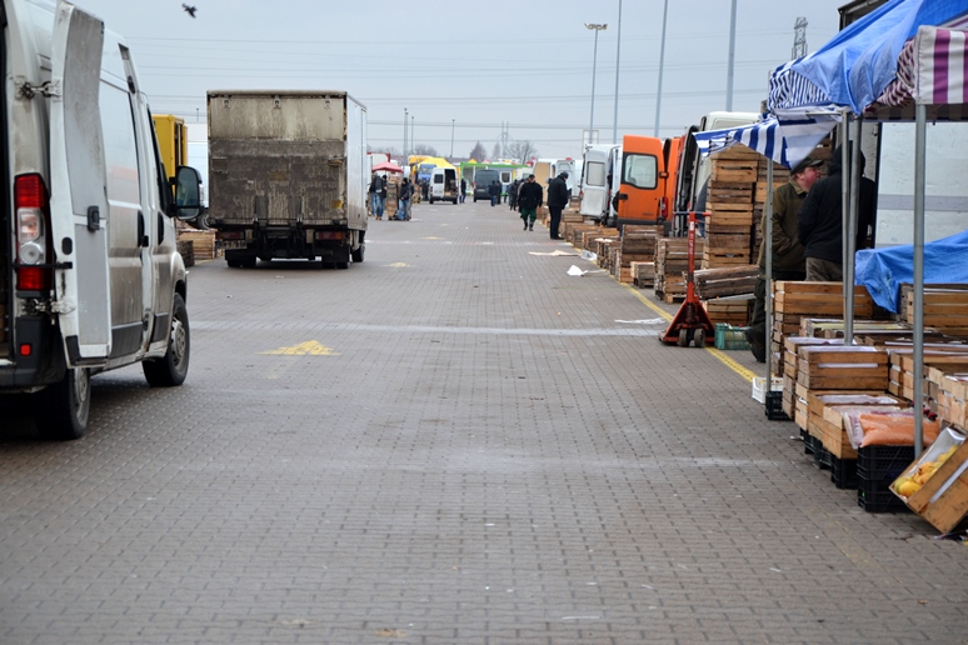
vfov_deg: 13.8
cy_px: 322
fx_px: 2662
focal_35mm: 99
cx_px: 484
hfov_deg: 20.6
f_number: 5.6
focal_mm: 66
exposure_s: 1/125
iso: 180
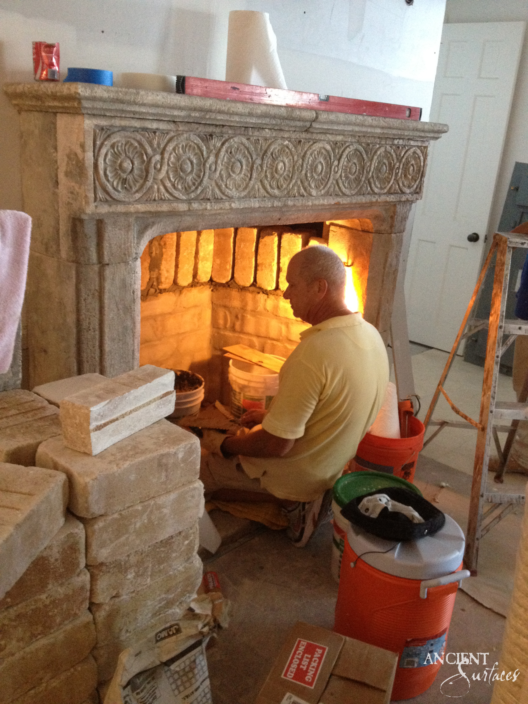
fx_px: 712
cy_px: 352
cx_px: 264
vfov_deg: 52.6
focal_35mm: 35
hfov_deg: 40.7
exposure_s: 1/20
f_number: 2.4
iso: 320
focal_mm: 4.28
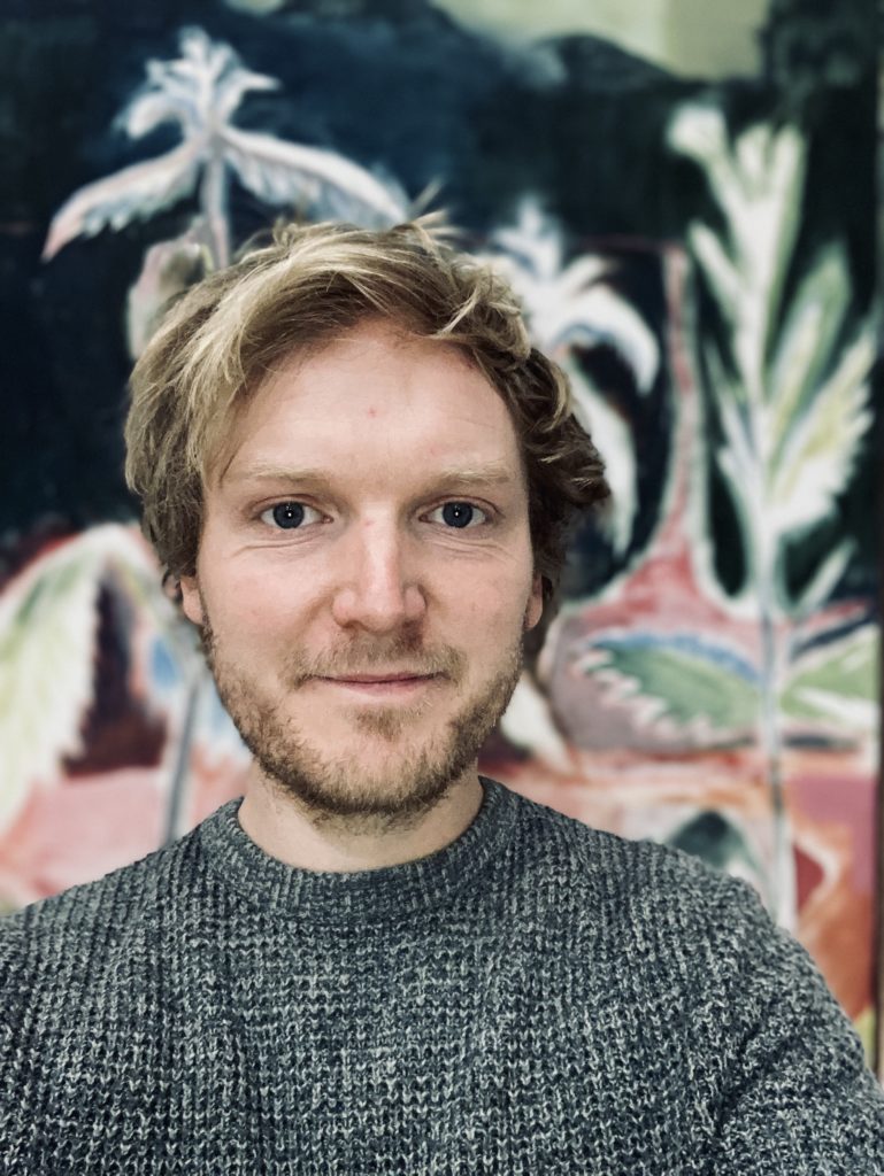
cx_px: 442
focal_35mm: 32
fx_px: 1089
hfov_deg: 44.2
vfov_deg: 56.8
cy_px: 588
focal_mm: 2.87
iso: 250
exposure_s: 1/27
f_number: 2.2
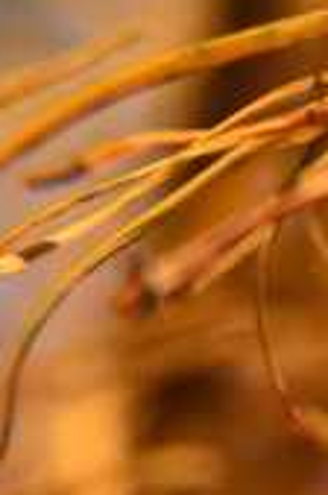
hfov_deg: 2.0
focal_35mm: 670
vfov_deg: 3.1
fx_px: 9194
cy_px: 73
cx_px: 742
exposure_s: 1/125
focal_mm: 70
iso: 250
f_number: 5.6
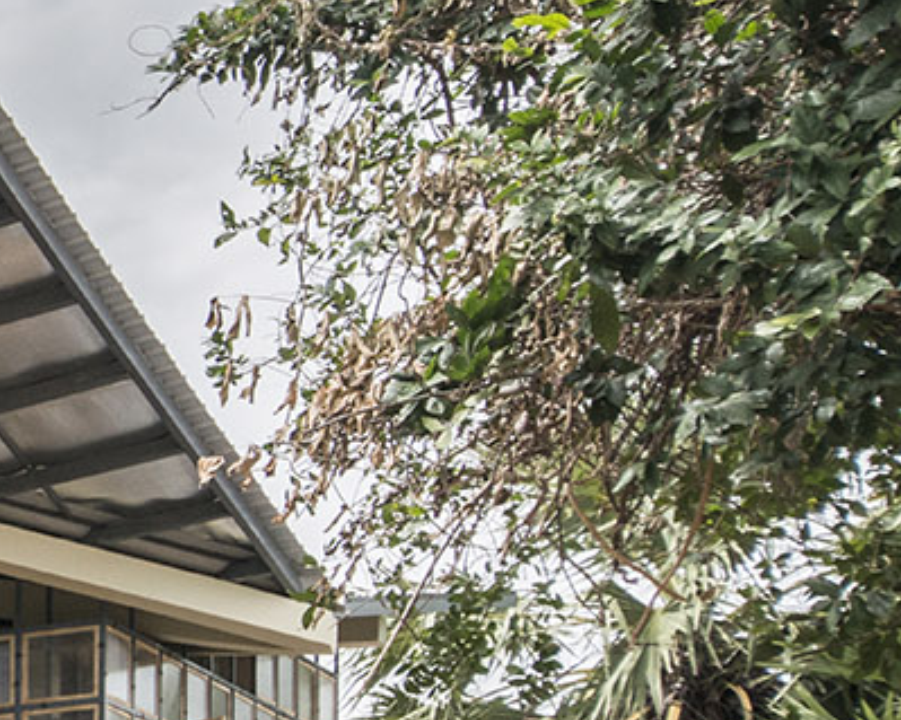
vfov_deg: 17.4
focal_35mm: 88
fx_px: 2346
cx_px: -917
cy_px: 407
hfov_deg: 16.4
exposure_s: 1/640
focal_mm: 22
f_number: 8
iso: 400
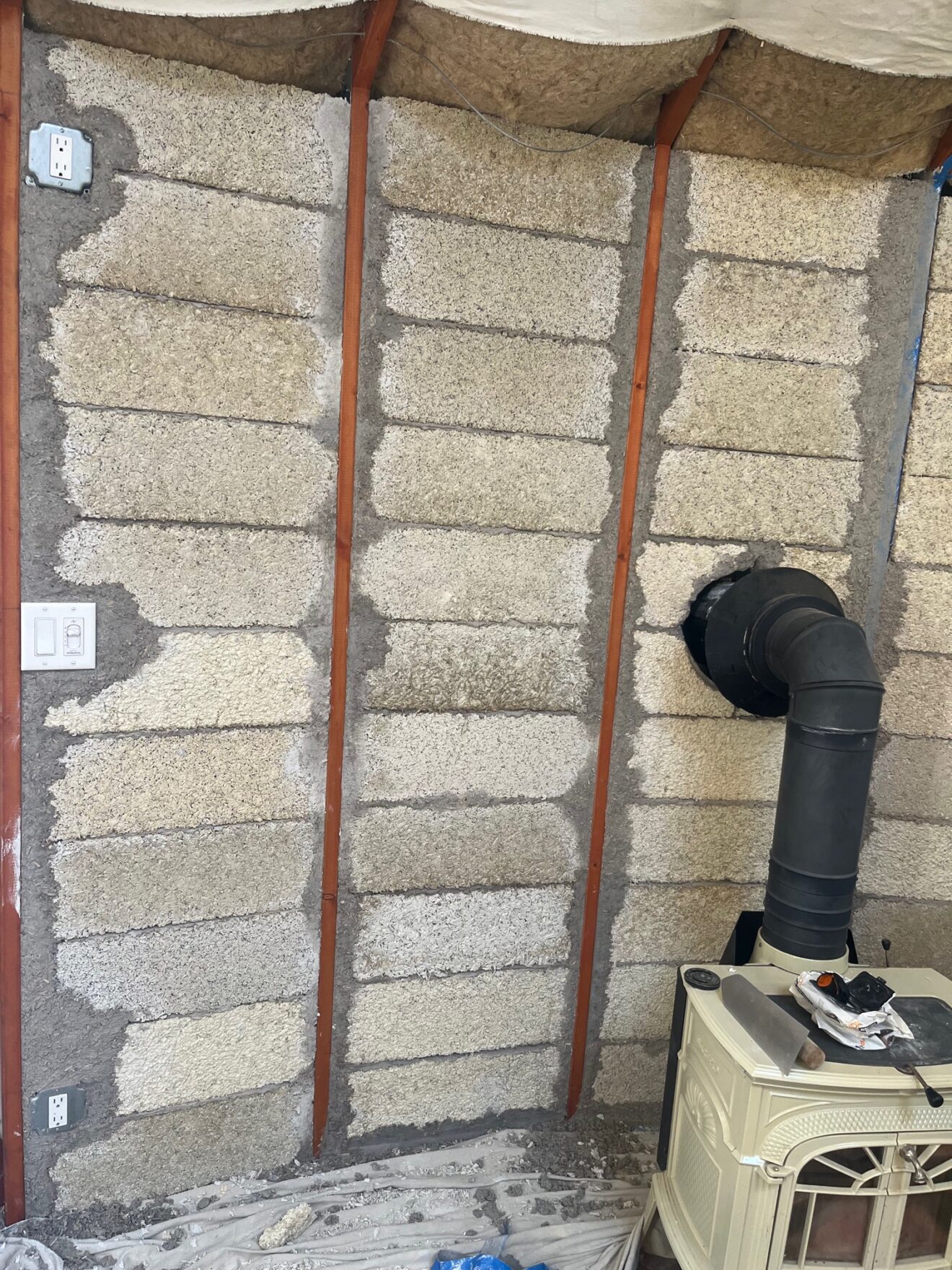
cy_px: 635
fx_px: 953
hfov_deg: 53.1
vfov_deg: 67.3
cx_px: 476
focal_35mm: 26
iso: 100
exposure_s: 1/121
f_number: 1.6
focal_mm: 5.1
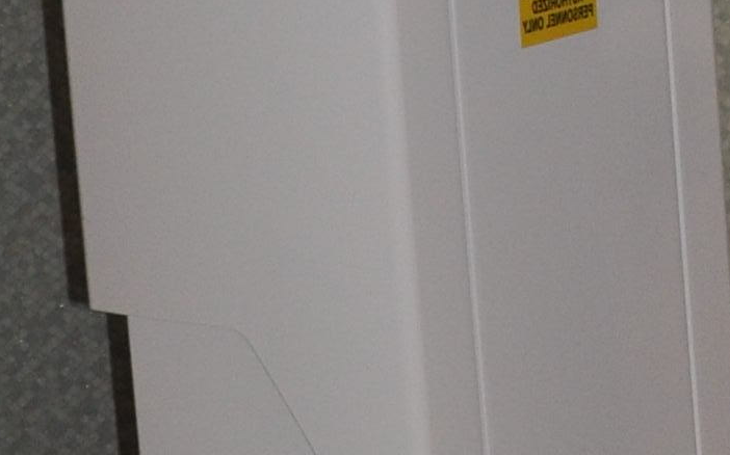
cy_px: -451
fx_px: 3341
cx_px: 1245
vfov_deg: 7.5
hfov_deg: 11.7
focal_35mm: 168
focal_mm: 18
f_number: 3.5
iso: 800
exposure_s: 1/60
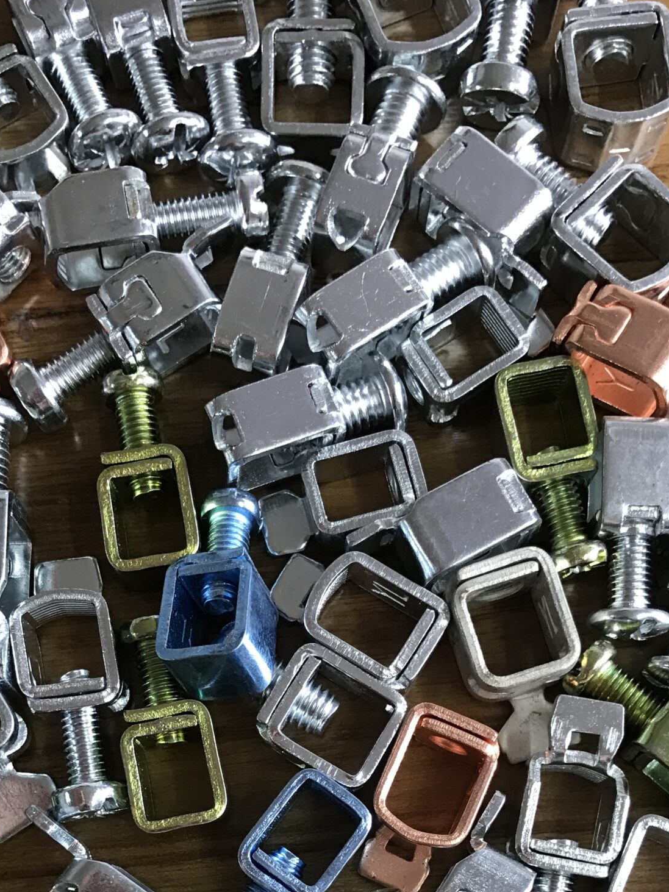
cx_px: 305
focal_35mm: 49
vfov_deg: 36.8
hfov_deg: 29.7
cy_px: 776
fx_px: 1263
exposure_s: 1/20
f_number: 1.8
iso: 40
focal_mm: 3.99
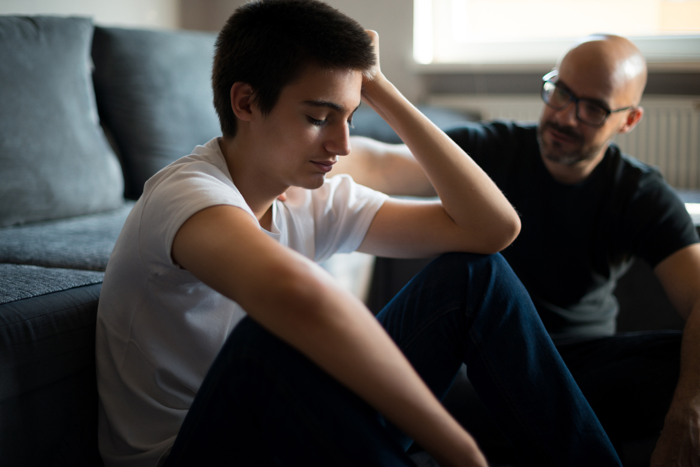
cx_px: 350
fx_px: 973
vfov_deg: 27.0
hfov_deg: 39.6
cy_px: 234
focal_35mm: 50
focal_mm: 50
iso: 100
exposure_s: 1/250
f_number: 1.4
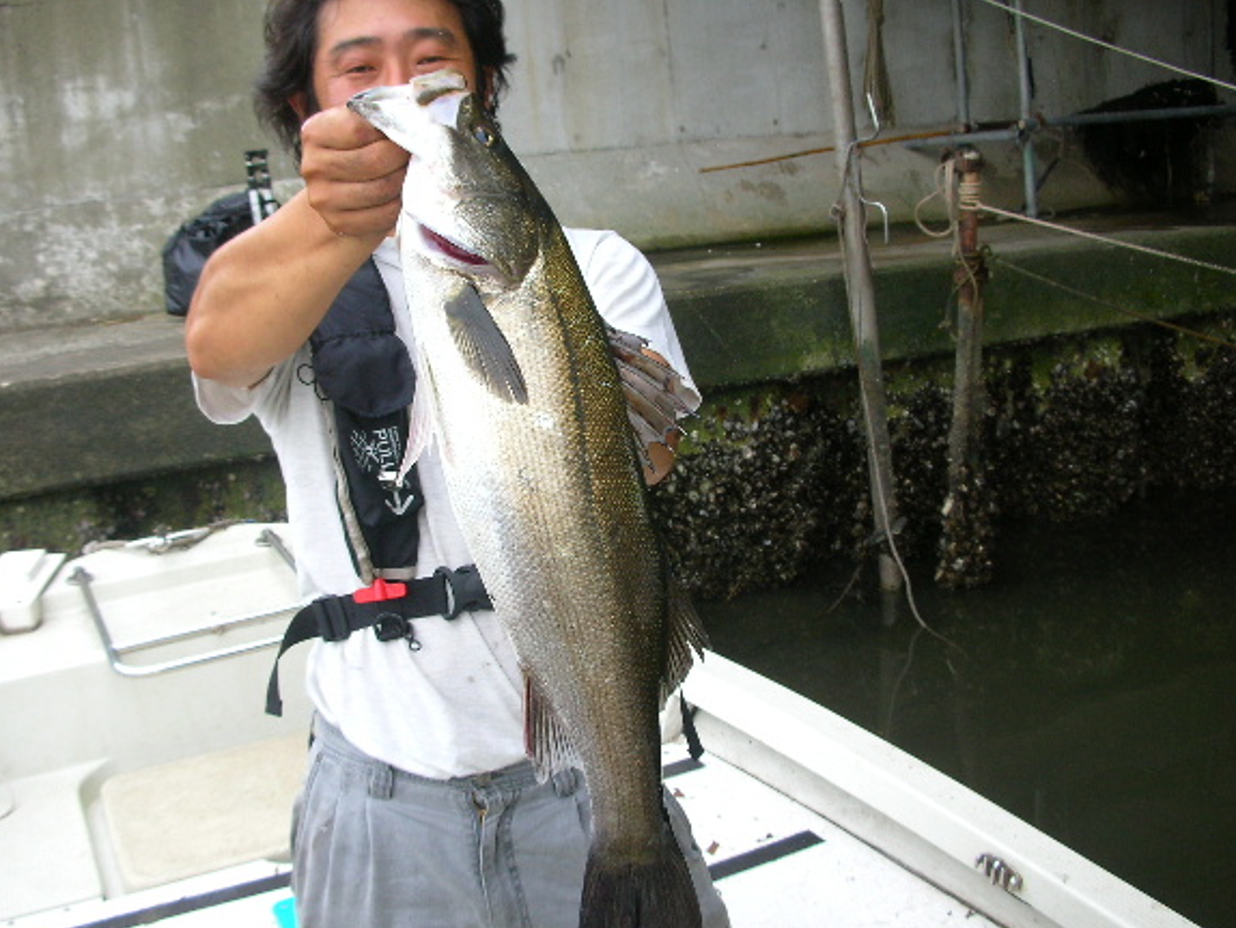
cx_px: 558
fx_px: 1393
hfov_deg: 47.8
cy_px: 456
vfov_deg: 36.8
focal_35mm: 39
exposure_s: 1/109
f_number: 3
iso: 50
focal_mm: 5.8
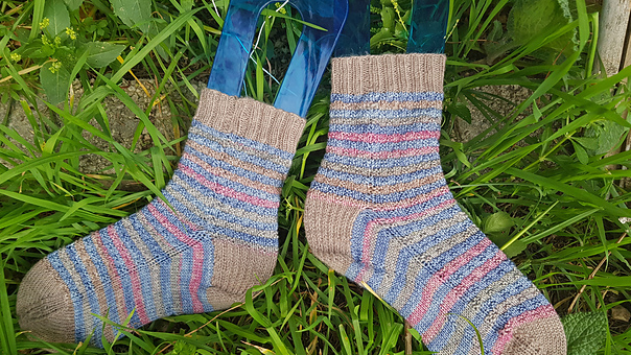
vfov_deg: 38.8
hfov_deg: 64.3
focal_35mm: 30
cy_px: 215
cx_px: 324
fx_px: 502
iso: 80
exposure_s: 1/100
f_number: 1.7
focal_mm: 4.2
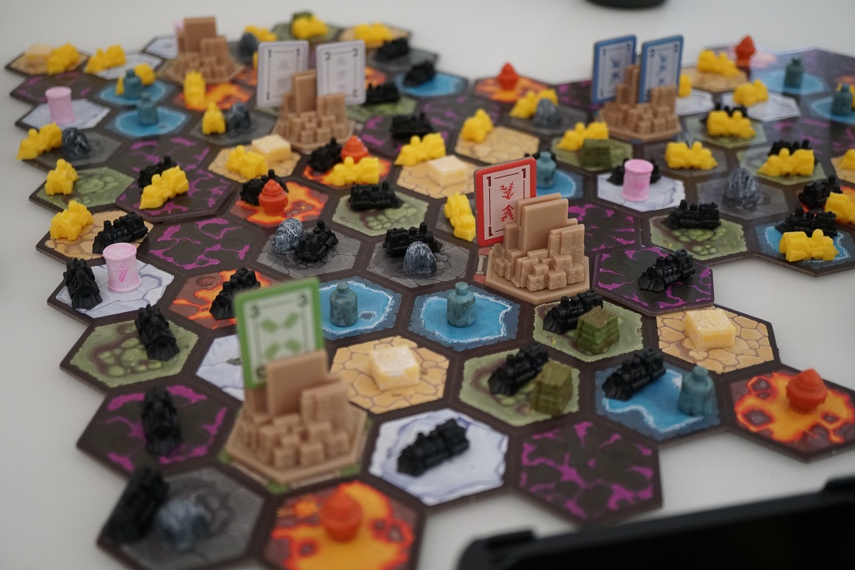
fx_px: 1069
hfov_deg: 43.6
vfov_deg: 29.9
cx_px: 428
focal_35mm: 45
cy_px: 285
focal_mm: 30
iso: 2000
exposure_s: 1/60
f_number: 3.5
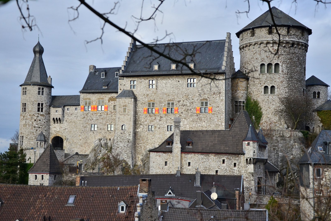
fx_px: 561
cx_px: 164
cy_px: 111
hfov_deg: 32.9
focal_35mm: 61
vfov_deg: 22.3
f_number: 5.6
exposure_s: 1/2000
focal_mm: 40
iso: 400
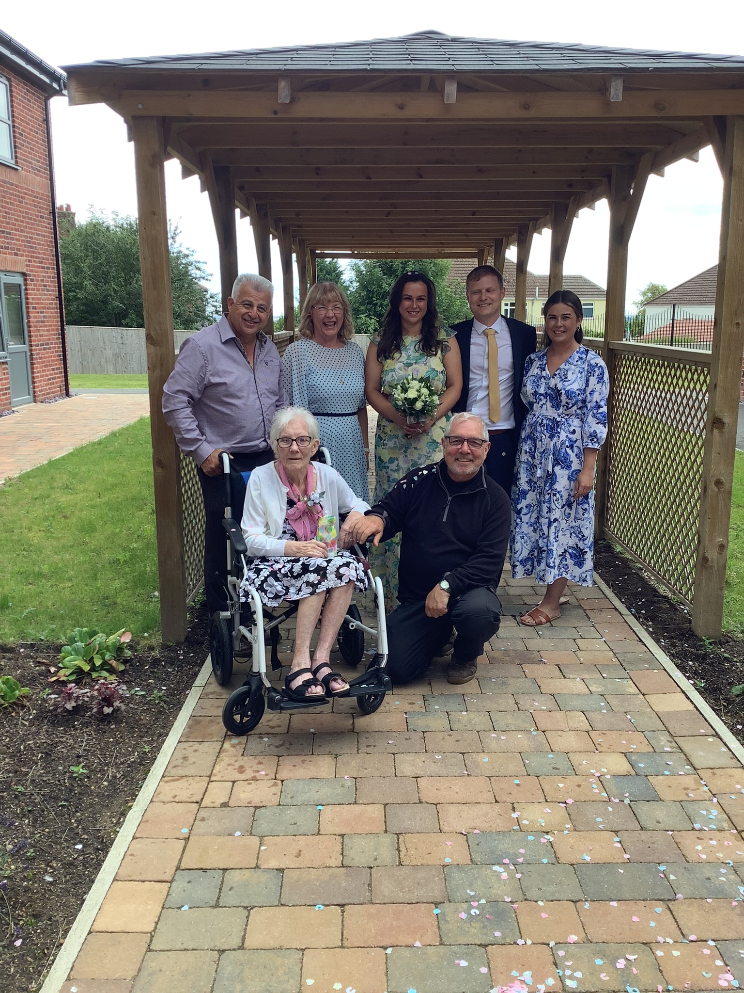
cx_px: 372
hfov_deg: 45.4
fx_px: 888
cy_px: 496
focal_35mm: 31
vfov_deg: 58.4
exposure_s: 1/100
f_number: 2.4
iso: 32
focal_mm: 3.3
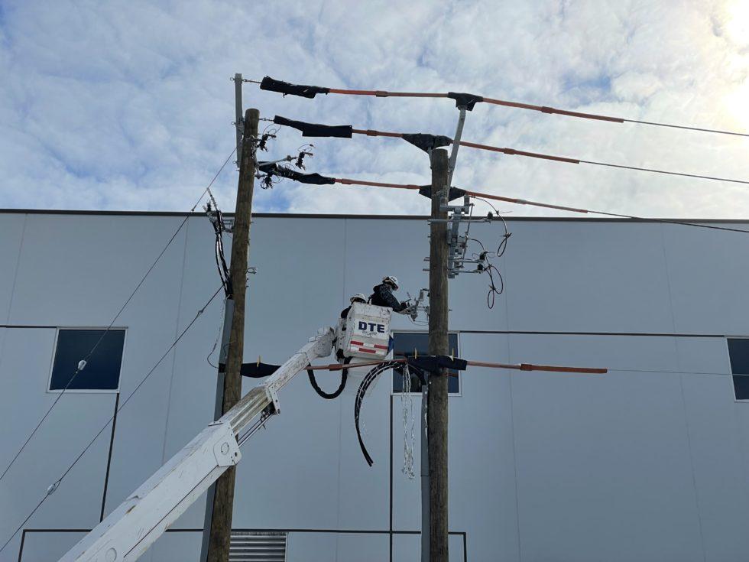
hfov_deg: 36.8
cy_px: 281
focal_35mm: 52
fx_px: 1125
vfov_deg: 28.0
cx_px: 374
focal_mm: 6
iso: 25
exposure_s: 1/3195
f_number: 2
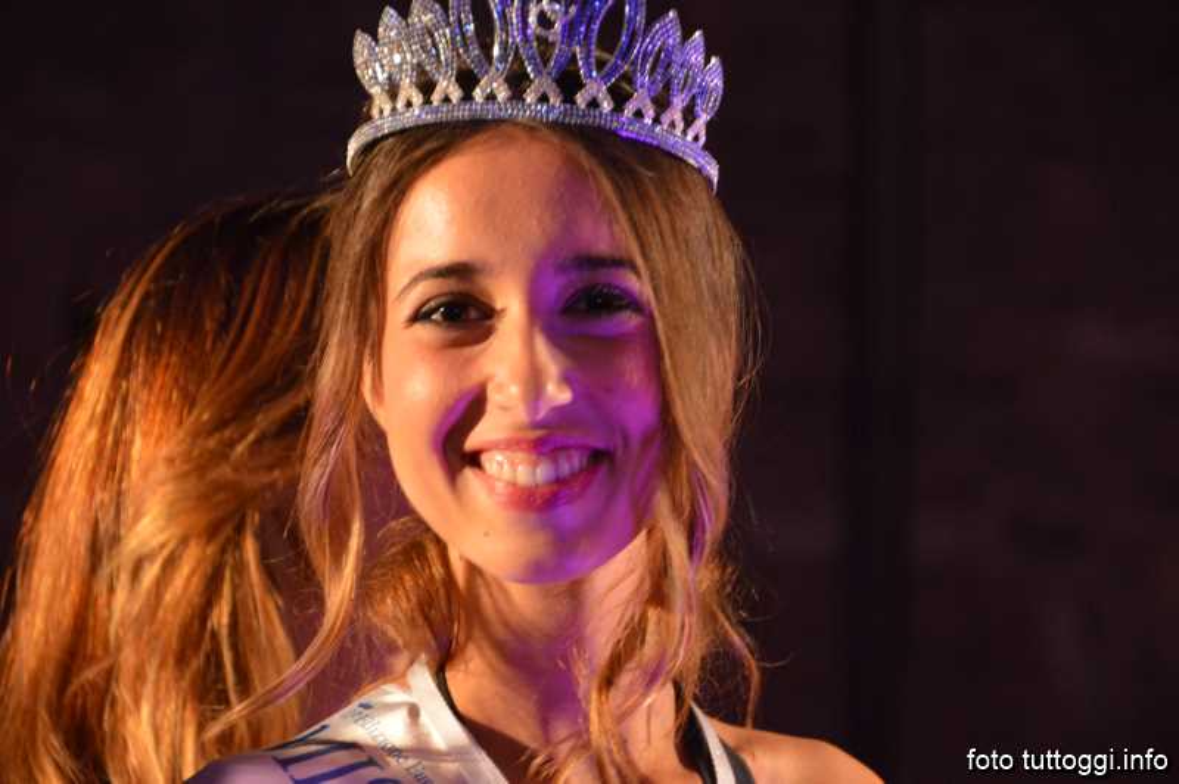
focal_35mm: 232
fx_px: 7608
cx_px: 590
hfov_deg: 8.9
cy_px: 392
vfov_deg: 5.9
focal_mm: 155
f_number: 6
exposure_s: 1/60
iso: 2200
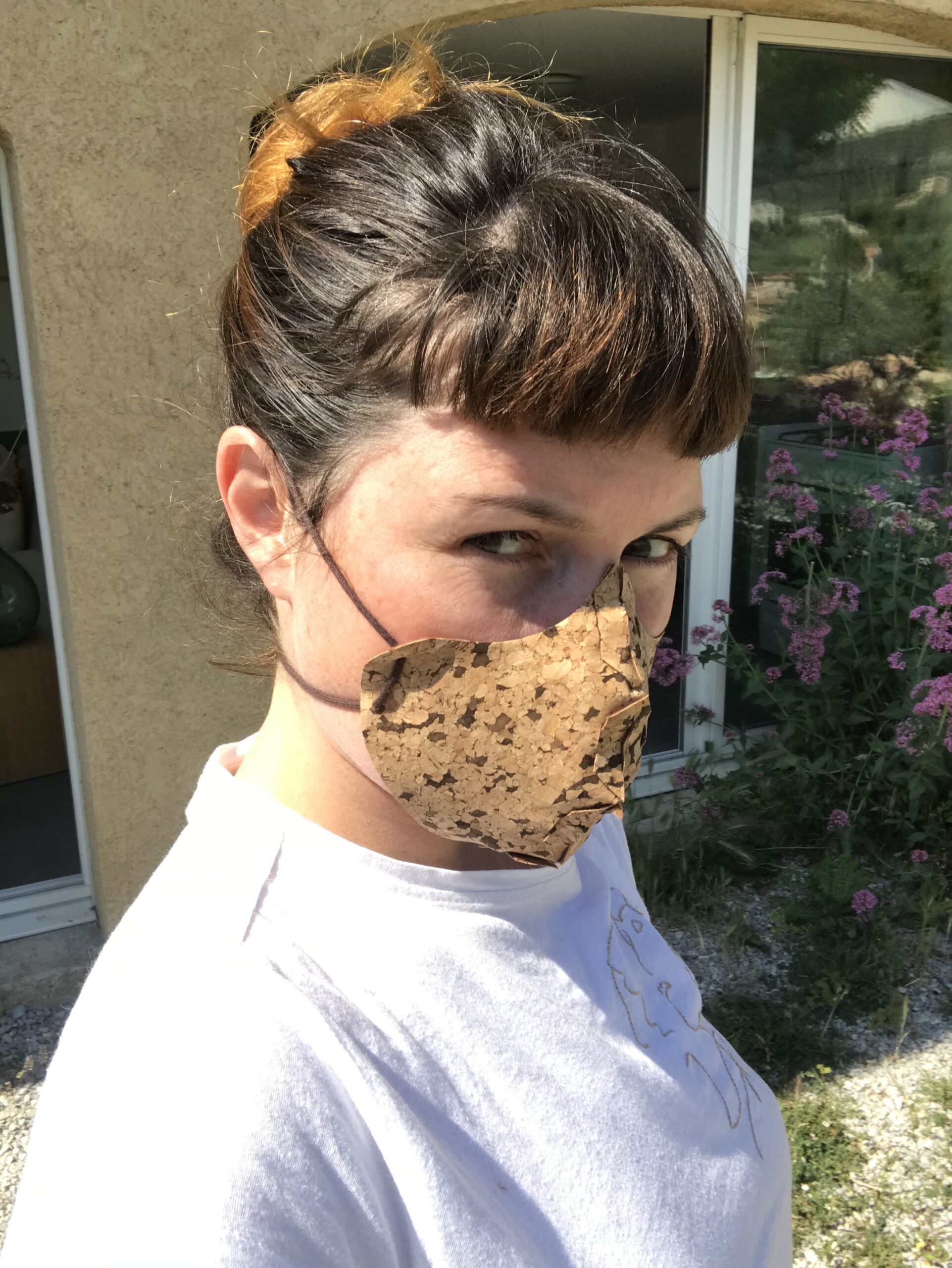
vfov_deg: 56.8
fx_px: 1172
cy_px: 634
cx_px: 476
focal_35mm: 32
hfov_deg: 44.2
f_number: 2.2
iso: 25
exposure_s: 1/653
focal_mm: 2.87
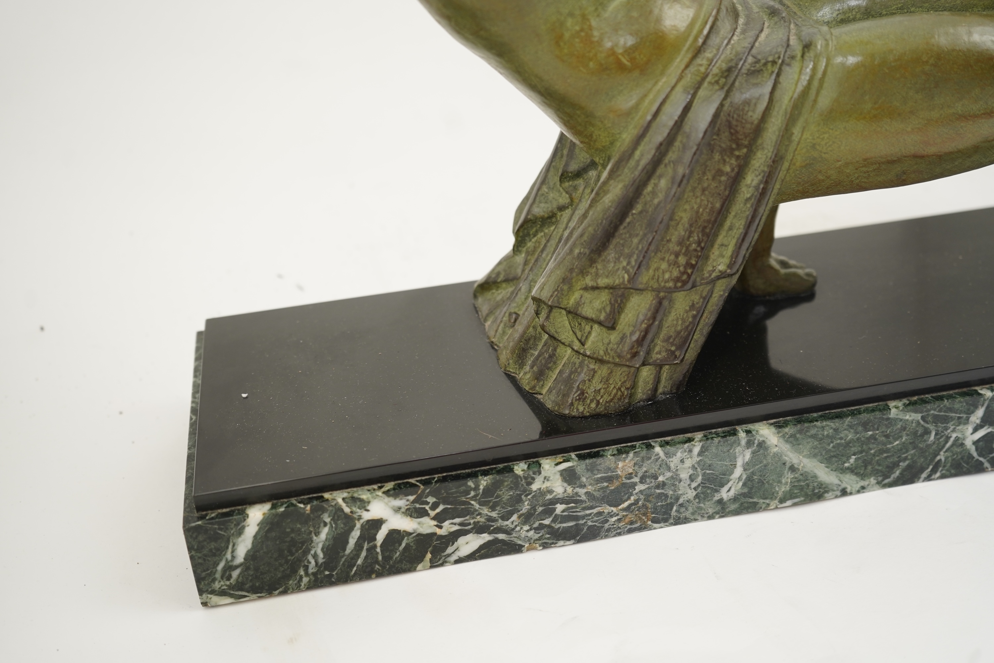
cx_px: 497
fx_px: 1049
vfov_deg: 35.1
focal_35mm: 38
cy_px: 332
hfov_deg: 50.7
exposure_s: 1/50
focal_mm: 38
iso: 500
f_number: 4
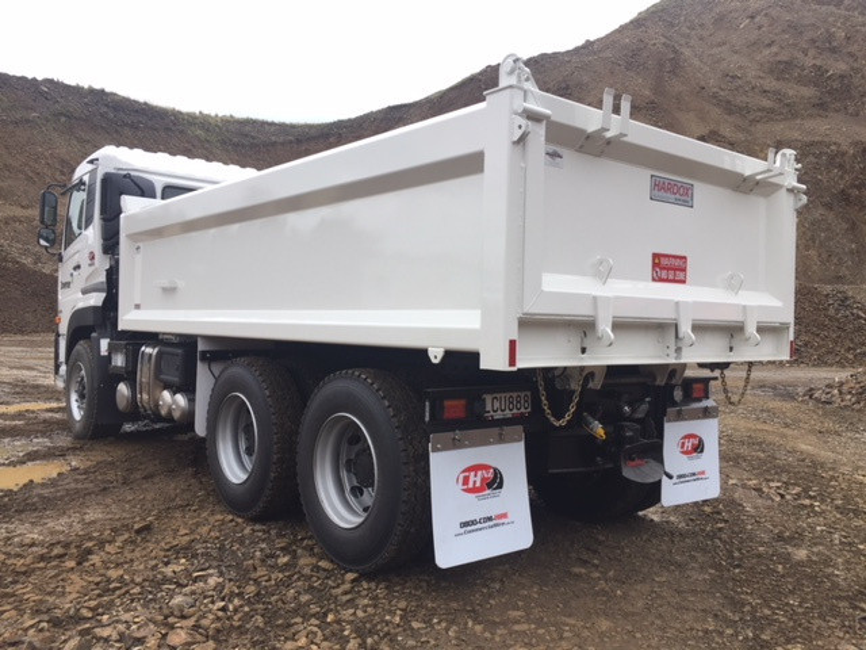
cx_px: 433
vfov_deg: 48.2
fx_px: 726
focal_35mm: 29
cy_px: 325
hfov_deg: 61.7
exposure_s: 1/408
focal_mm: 4.15
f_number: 2.2
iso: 32
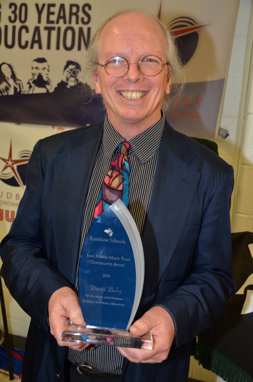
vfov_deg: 49.6
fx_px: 413
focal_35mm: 39
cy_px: 191
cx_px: 126
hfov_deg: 34.1
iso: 800
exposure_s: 1/60
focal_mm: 26
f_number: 4
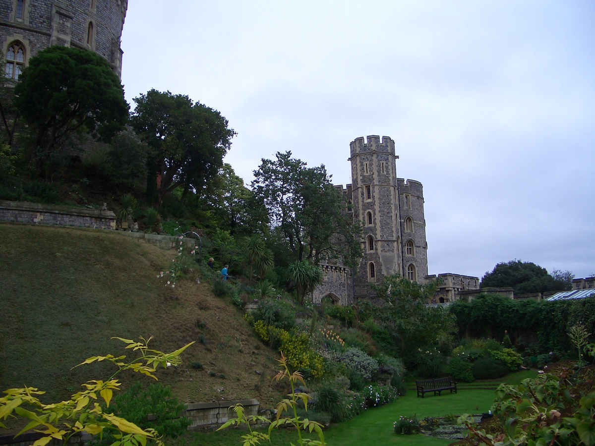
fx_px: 602
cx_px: 298
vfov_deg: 40.7
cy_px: 223
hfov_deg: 52.6
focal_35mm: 35
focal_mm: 5.8
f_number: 2.6
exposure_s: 1/320
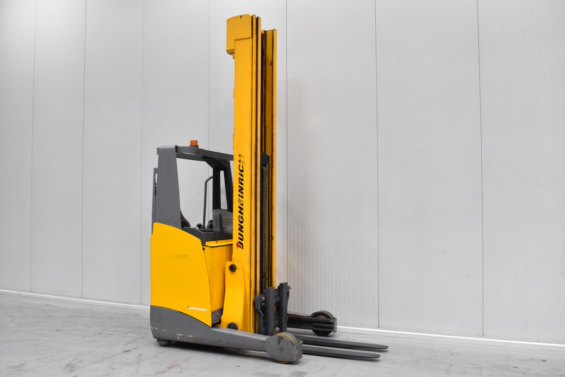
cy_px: 188
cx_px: 282
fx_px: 518
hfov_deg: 57.2
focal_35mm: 33
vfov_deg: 40.0
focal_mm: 22
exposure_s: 1/50
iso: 1600
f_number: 6.3
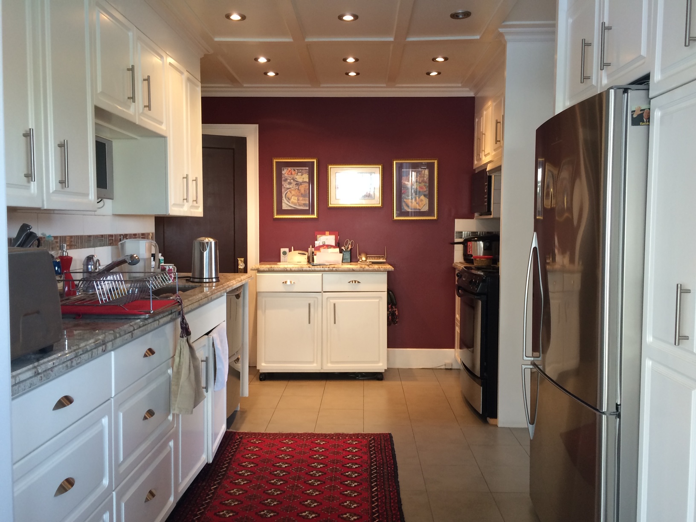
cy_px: 261
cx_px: 348
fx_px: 583
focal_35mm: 29
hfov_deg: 61.7
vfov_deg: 48.2
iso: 80
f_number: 2.2
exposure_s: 1/30
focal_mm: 4.15
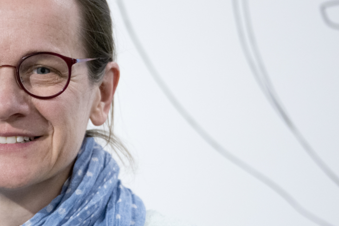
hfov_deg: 7.9
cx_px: 69
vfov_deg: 5.3
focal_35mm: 259
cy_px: 106
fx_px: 2438
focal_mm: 105
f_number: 4
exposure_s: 1/180
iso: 1600
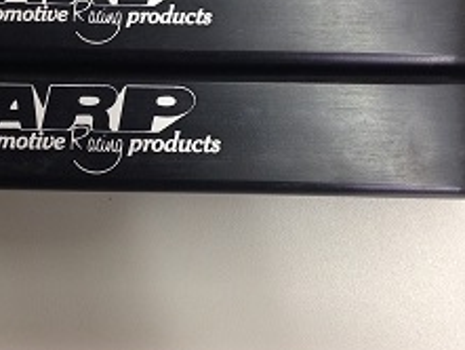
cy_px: 63
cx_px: 103
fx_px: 820
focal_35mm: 61
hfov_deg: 31.0
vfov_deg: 23.6
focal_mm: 4.12
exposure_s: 1/20
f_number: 2.4
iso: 160
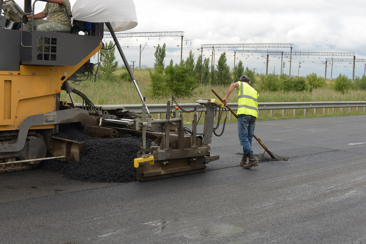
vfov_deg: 27.0
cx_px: 183
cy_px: 122
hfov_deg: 39.6
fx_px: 508
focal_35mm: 50
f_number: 9
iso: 100
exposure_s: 1/125
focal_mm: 50
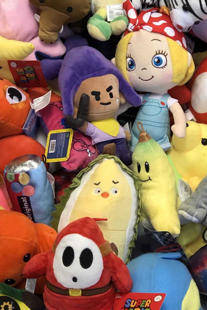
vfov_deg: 20.4
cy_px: 138
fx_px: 862
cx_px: 132
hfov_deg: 13.7
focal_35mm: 100
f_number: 2.8
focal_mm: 6.6
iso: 100
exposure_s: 1/30
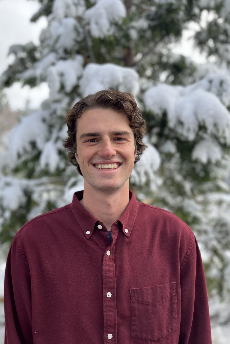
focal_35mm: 28
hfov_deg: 46.2
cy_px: 177
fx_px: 268
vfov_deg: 65.5
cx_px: 96
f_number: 1.6
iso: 50
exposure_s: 1/577
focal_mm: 5.1
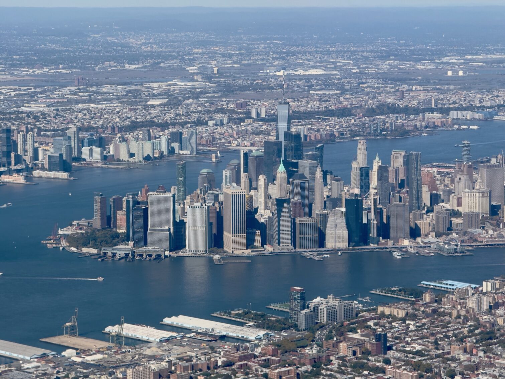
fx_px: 1750
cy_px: 190
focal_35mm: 120
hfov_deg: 16.4
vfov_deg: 12.3
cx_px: 252
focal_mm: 15.66
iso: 50
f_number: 2.8
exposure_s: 1/1368
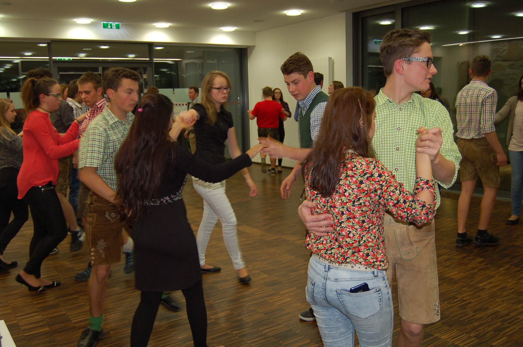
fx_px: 500
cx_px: 262
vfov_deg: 38.2
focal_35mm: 34
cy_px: 174
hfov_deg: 55.2
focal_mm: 23
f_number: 3.8
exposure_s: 1/60
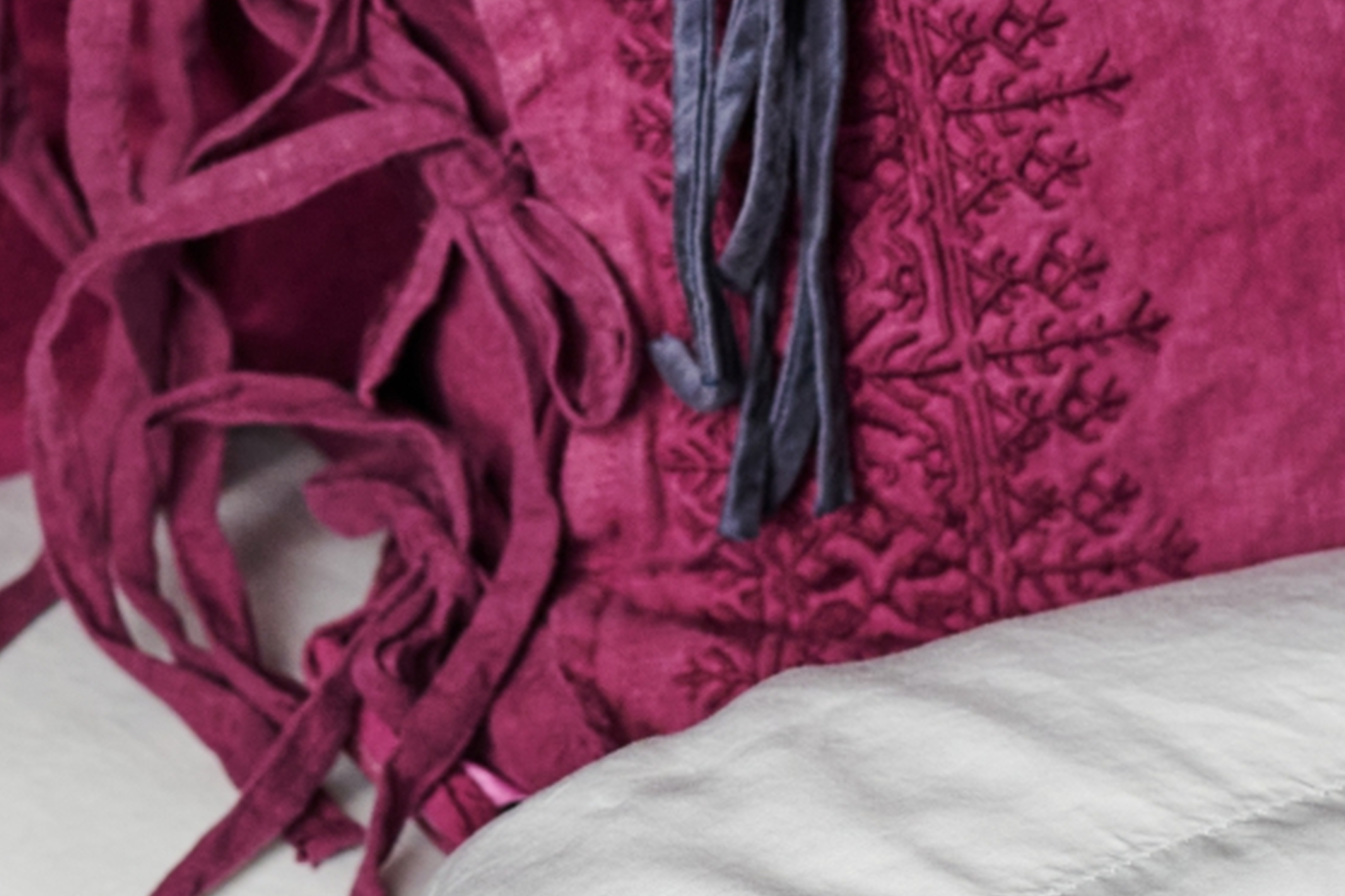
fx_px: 7771
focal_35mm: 208
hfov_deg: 9.8
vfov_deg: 6.6
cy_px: 71
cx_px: -200
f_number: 4.5
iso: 800
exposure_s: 1/160
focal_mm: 58
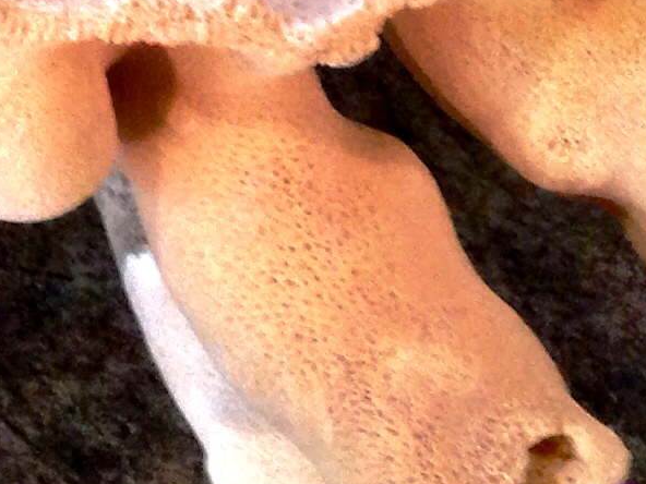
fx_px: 3396
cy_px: -701
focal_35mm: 182
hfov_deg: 10.5
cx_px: -338
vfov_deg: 7.6
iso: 200
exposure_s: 1/20
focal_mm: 4.12
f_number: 2.4
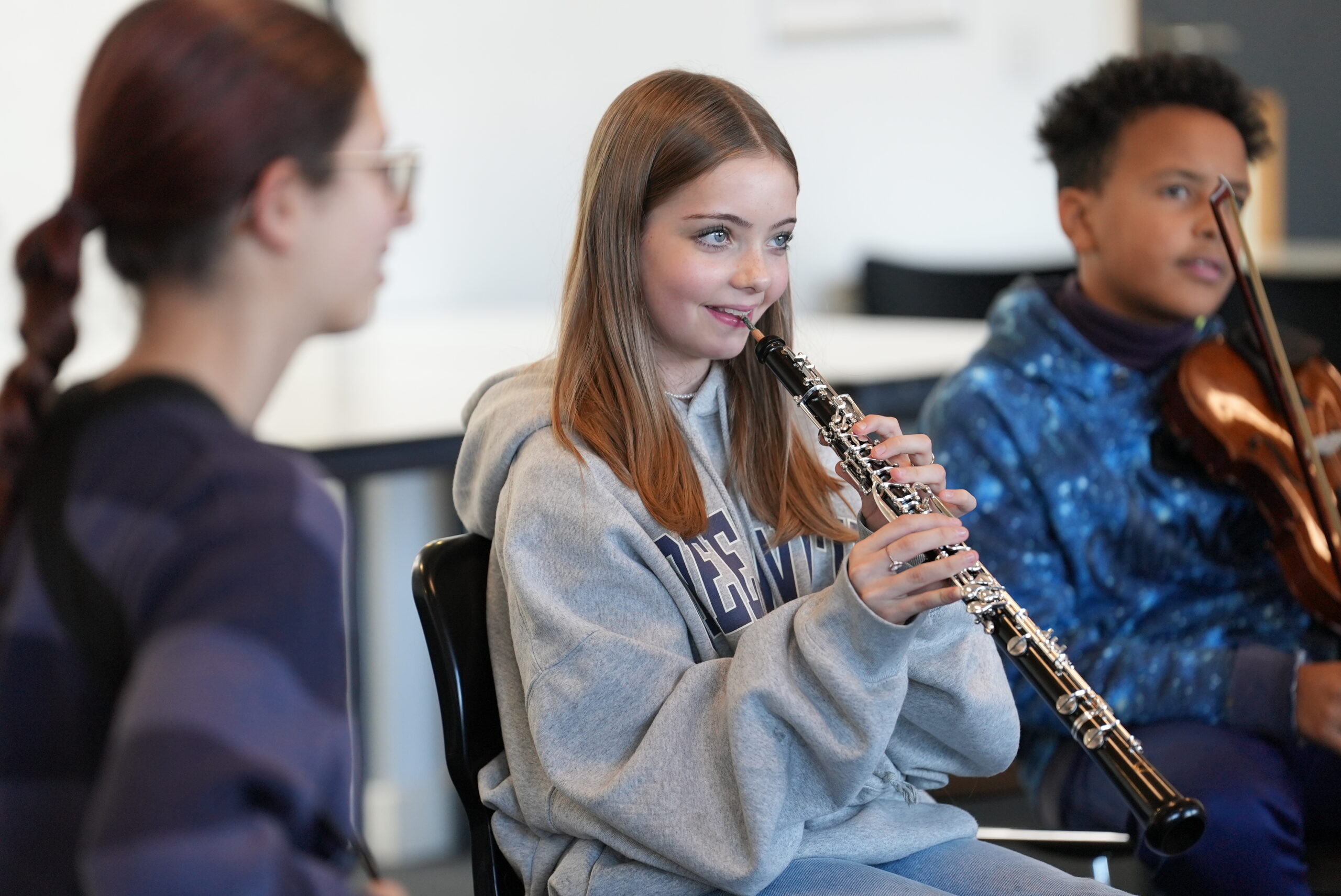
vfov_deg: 6.9
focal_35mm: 200
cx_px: 670
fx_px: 7454
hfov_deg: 10.3
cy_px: 448
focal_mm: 200
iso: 1250
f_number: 2.8
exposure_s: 1/400
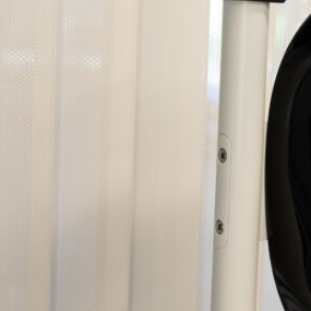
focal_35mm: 119
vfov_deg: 14.6
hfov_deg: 14.2
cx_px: 362
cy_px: 177
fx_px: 1210
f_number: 5
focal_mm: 39
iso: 400
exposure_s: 1/30
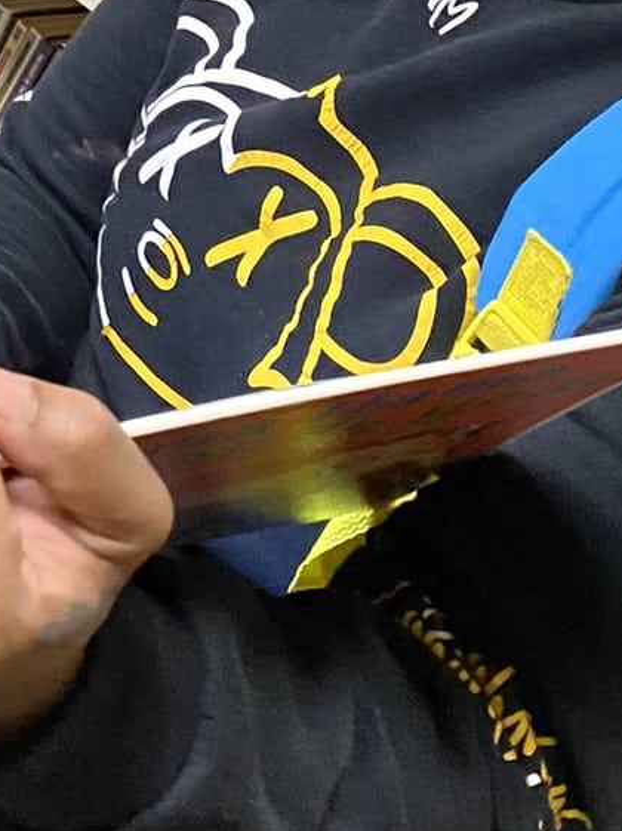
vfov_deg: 18.0
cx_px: -138
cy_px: -480
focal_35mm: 95
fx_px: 2279
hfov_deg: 15.0
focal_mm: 4.25
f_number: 1.8
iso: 320
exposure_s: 1/60
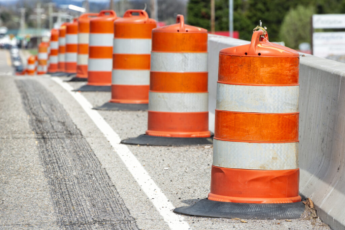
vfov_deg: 5.5
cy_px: 115
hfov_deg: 8.2
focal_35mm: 250
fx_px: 2396
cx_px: 172
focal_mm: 250
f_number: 11
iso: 400
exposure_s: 1/750
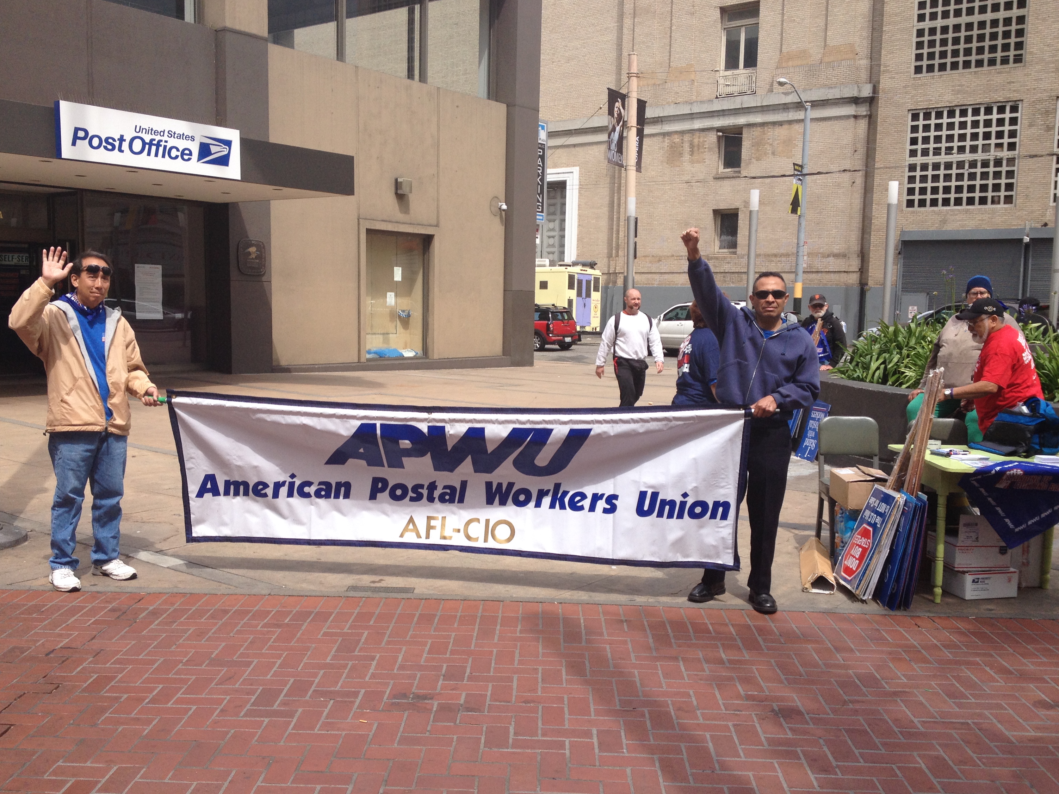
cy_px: 423
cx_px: 500
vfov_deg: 37.7
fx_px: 1163
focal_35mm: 38
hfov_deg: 48.9
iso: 50
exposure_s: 1/1284
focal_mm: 4.28
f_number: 2.4
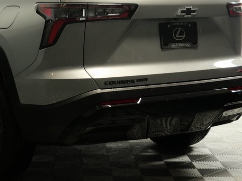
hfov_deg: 22.7
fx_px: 594
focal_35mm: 85
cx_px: 42
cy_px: 47
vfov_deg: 17.3
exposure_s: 1/200
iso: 400
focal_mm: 20
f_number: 5
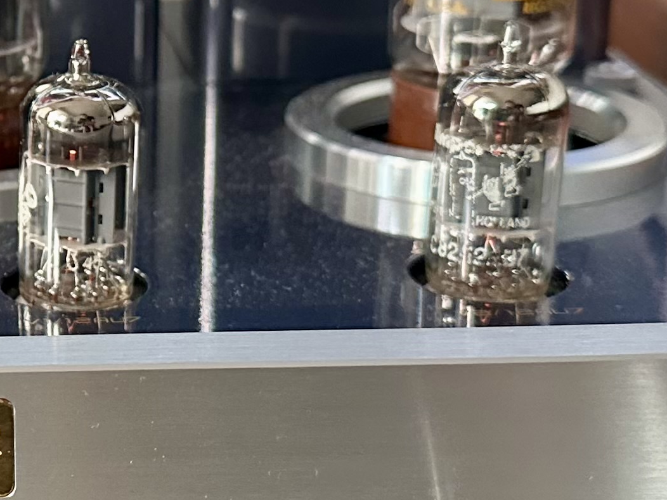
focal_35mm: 92
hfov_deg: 19.9
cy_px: 182
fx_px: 1773
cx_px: -156
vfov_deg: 16.0
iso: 500
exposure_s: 1/60
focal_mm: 6.86
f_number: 1.78
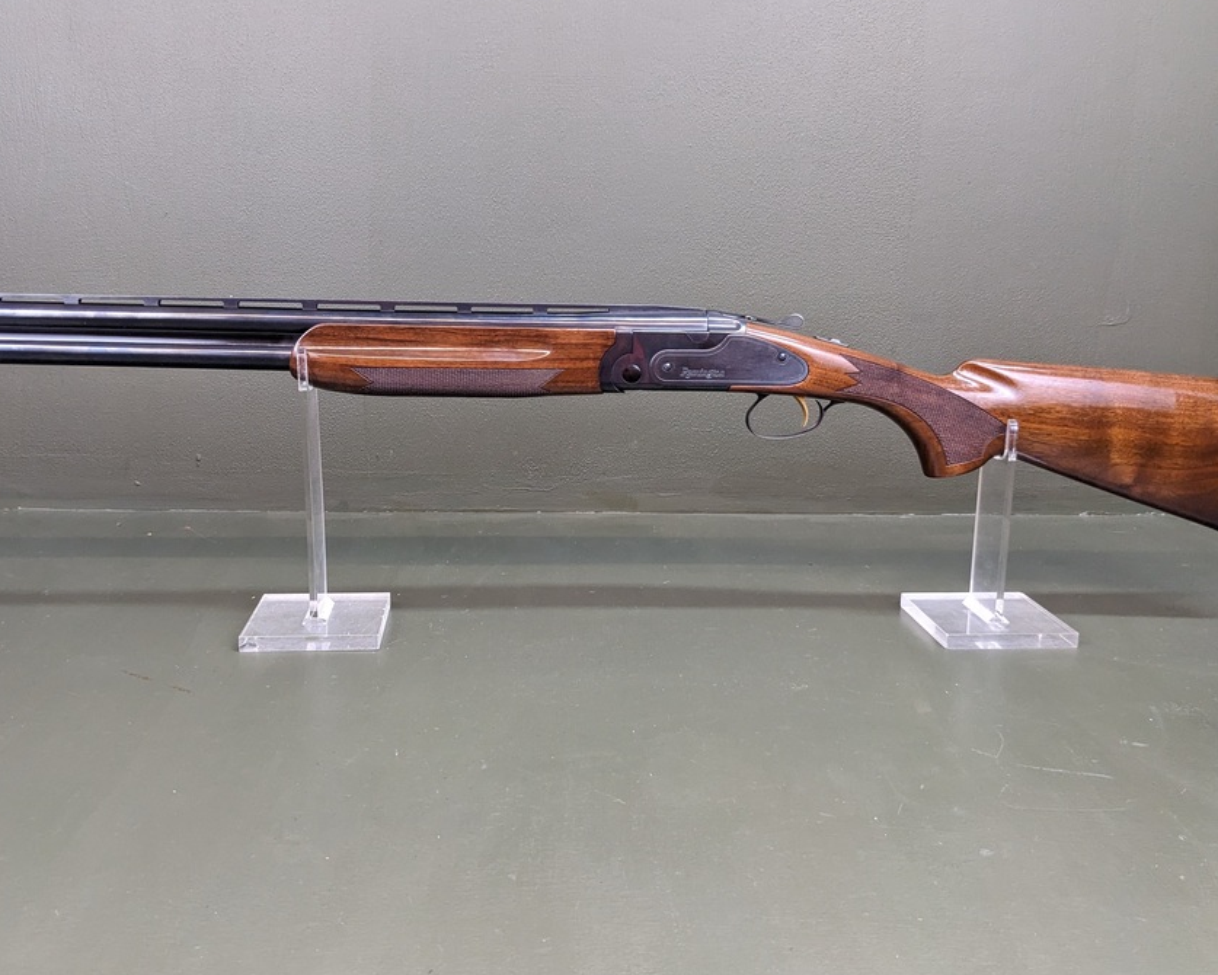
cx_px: 540
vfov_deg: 43.3
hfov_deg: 52.7
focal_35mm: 34
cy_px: 428
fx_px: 1226
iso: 247
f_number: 1.73
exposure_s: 1/50.6
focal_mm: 4.38
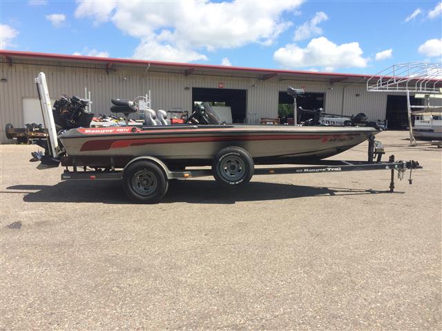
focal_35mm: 29
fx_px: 370
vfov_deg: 48.2
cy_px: 166
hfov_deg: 61.7
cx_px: 221
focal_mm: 4.15
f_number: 2.2
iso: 32
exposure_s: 1/1368
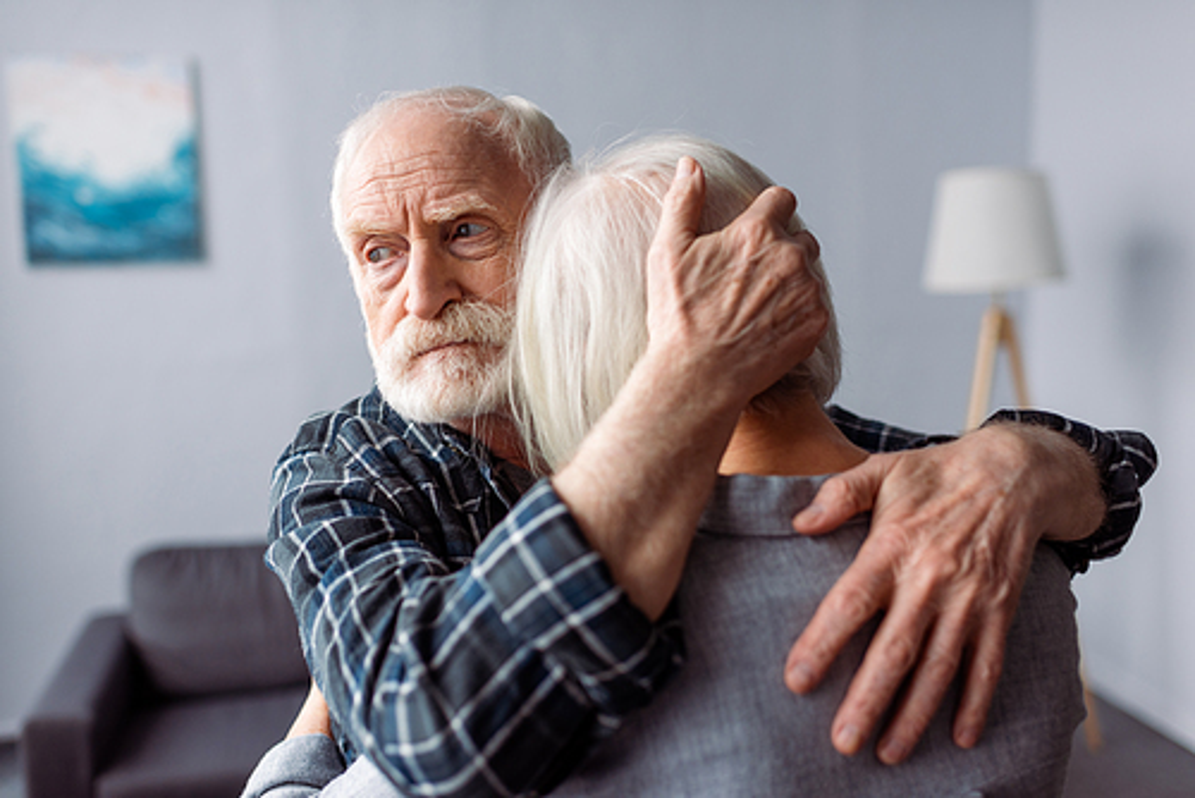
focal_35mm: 35
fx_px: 1162
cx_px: 598
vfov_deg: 37.9
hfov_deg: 54.4
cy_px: 399
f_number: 2.2
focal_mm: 35
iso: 160
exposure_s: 1/200
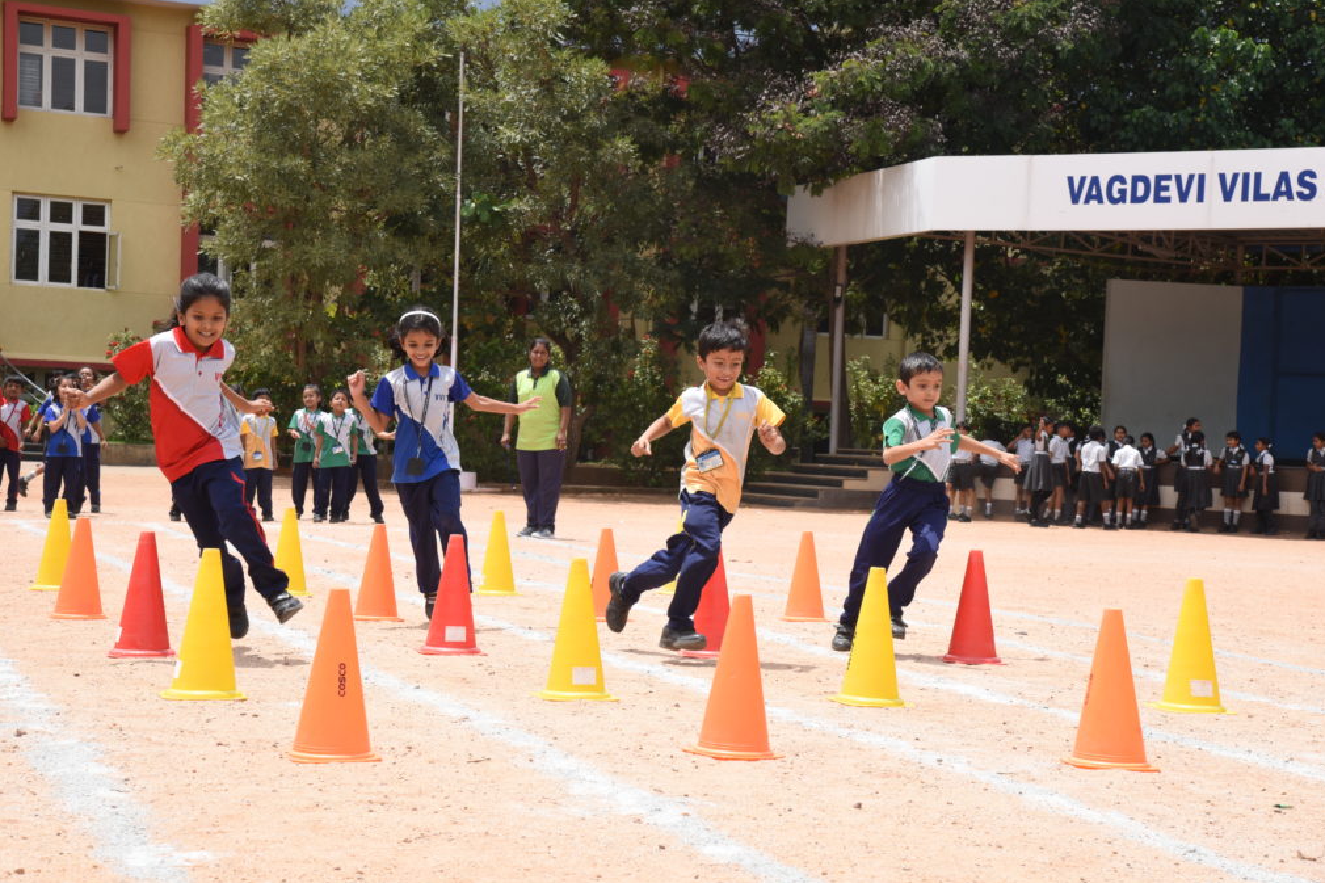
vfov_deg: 19.2
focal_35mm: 71
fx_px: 2613
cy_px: 445
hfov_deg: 28.5
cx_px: 670
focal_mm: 70
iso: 640
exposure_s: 1/500
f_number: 11
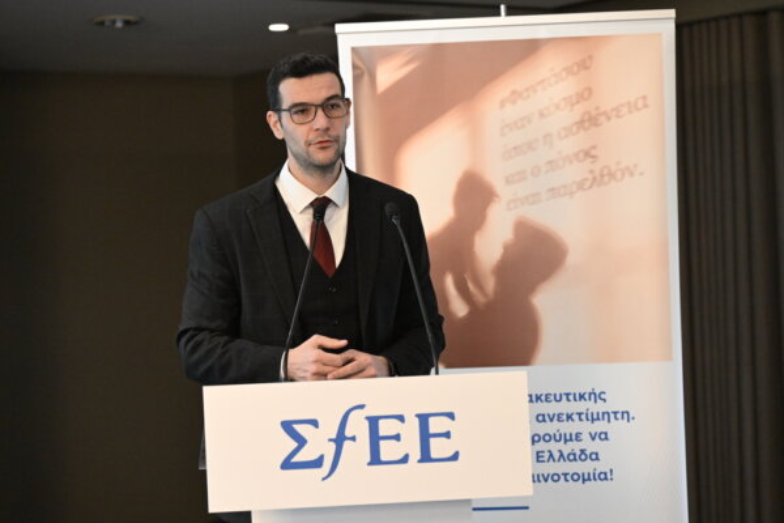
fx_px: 2940
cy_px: 262
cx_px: 392
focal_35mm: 135
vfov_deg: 10.2
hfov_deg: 15.2
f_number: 4
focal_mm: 135
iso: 8000
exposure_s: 1/320
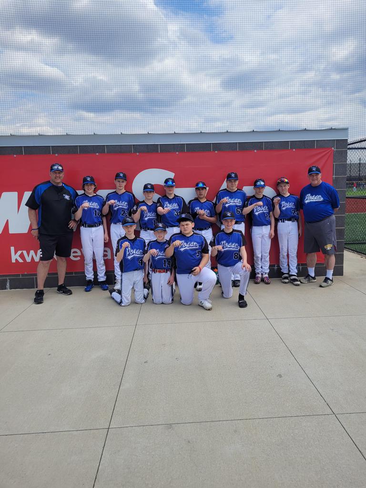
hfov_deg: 53.1
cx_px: 183
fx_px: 367
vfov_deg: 67.3
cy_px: 244
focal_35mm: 26
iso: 40
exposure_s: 1/2968
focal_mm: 5.4
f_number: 1.8
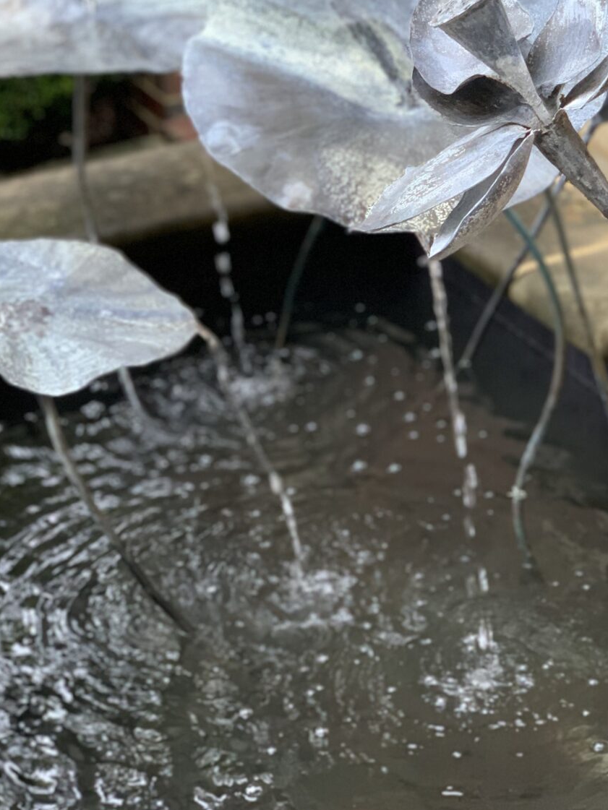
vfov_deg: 20.4
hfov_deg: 15.5
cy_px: 150
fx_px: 2224
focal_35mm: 95
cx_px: 414
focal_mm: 6
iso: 125
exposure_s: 1/122
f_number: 2.4
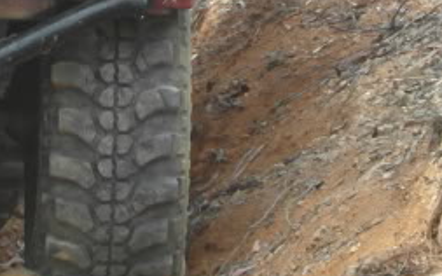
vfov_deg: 2.9
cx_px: -117
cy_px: -187
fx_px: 5371
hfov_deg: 4.7
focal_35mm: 446
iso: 80
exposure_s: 1/60
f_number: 4.4
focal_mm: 17
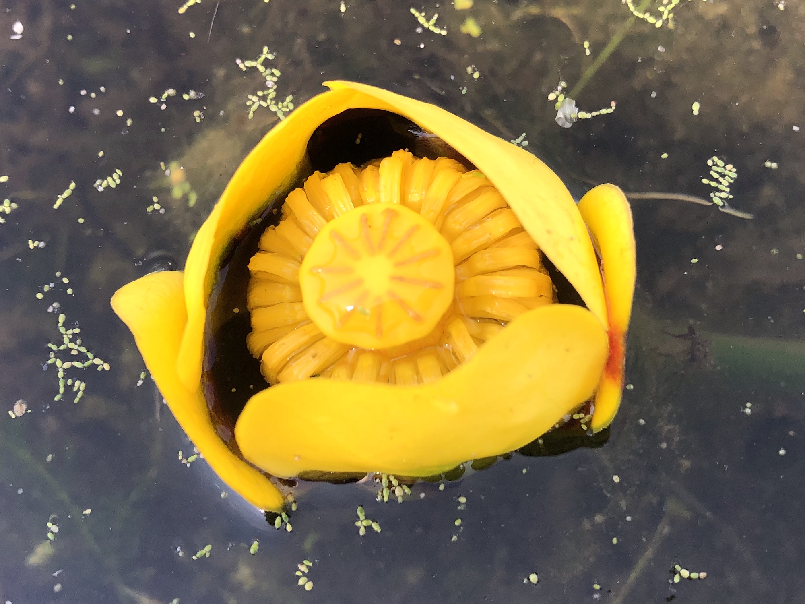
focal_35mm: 28
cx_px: 402
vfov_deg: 49.7
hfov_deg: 63.4
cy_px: 302
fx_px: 651
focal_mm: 3.99
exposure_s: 1/345
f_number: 1.8
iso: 20
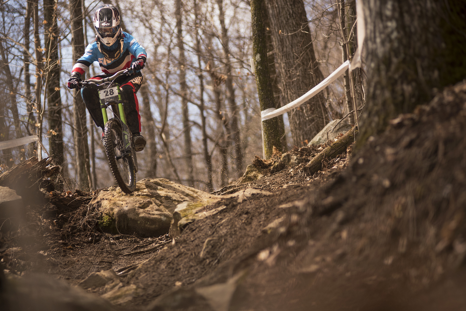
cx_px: 233
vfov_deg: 10.2
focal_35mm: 135
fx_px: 1748
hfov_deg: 15.2
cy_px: 156
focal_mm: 135
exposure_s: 1/4000
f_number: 3.2
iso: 500
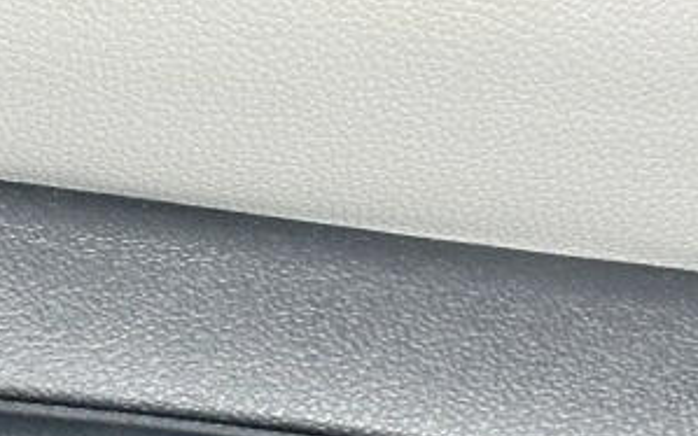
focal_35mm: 174
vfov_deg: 7.4
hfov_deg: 12.0
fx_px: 3311
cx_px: 198
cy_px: 616
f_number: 1.78
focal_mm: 6.86
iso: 320
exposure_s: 1/40
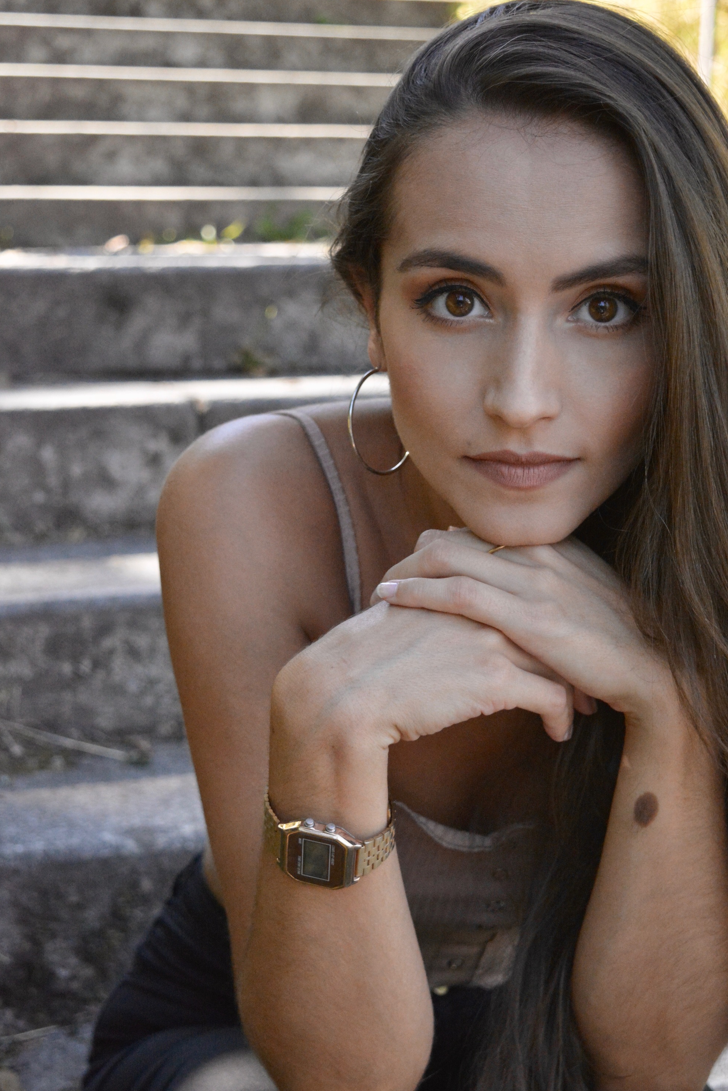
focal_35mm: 64
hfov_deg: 21.2
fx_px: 1941
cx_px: 365
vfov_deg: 31.4
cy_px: 546
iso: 3600
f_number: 5.6
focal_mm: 42
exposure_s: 1/1600
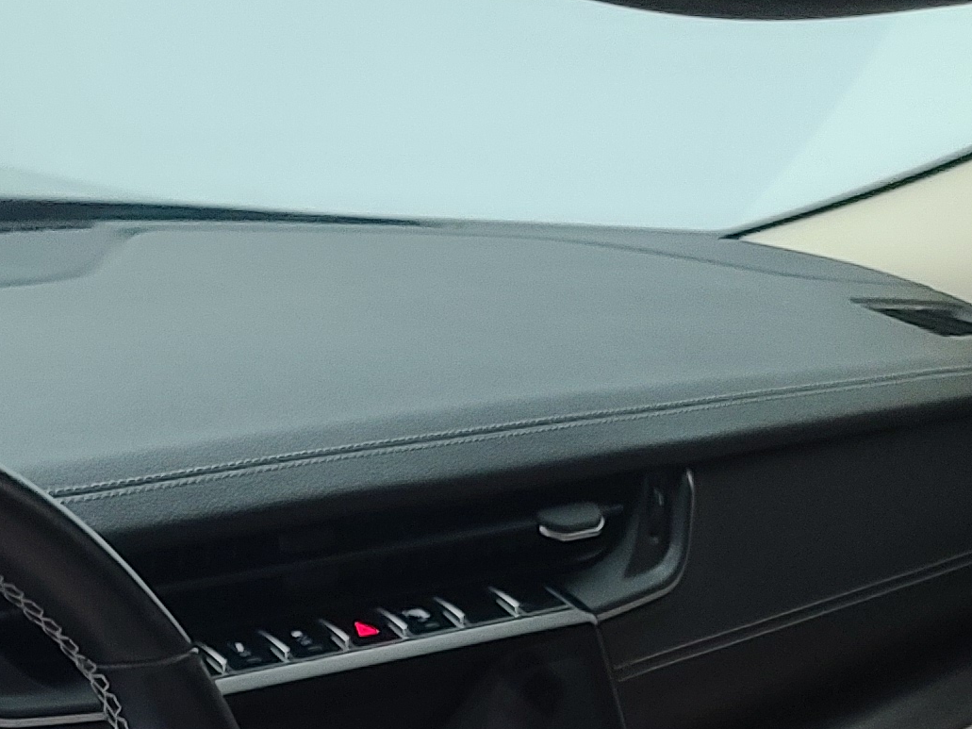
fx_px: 2723
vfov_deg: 13.5
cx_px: 36
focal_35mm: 97
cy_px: 1342
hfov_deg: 19.7
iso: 500
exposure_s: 1/40
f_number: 1.8
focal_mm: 7
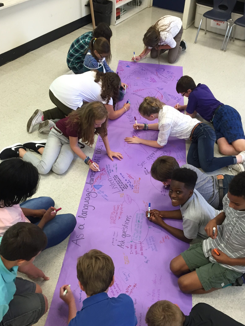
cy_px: 166
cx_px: 139
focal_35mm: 35
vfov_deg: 52.6
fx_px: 330
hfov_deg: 40.6
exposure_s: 1/30
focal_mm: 4.15
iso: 50
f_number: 2.2
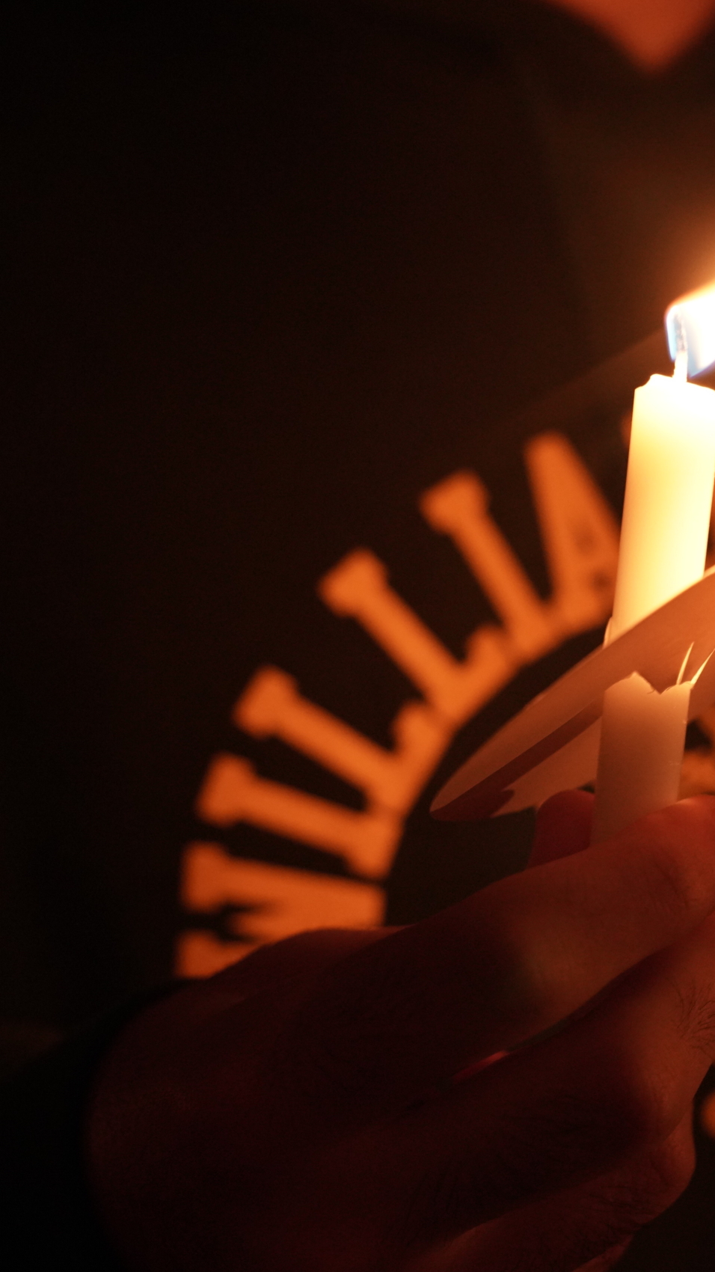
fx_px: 2394
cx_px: 655
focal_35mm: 71
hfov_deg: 16.7
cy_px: 635
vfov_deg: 29.7
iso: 3200
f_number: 4
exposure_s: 1/30
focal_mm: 45
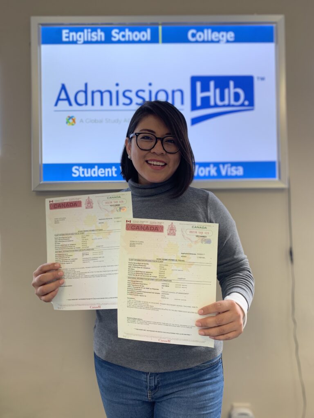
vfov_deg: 67.3
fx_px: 314
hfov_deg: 53.1
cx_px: 157
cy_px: 209
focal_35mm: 26
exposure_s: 1/121
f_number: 1.8
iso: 64
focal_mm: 4.25
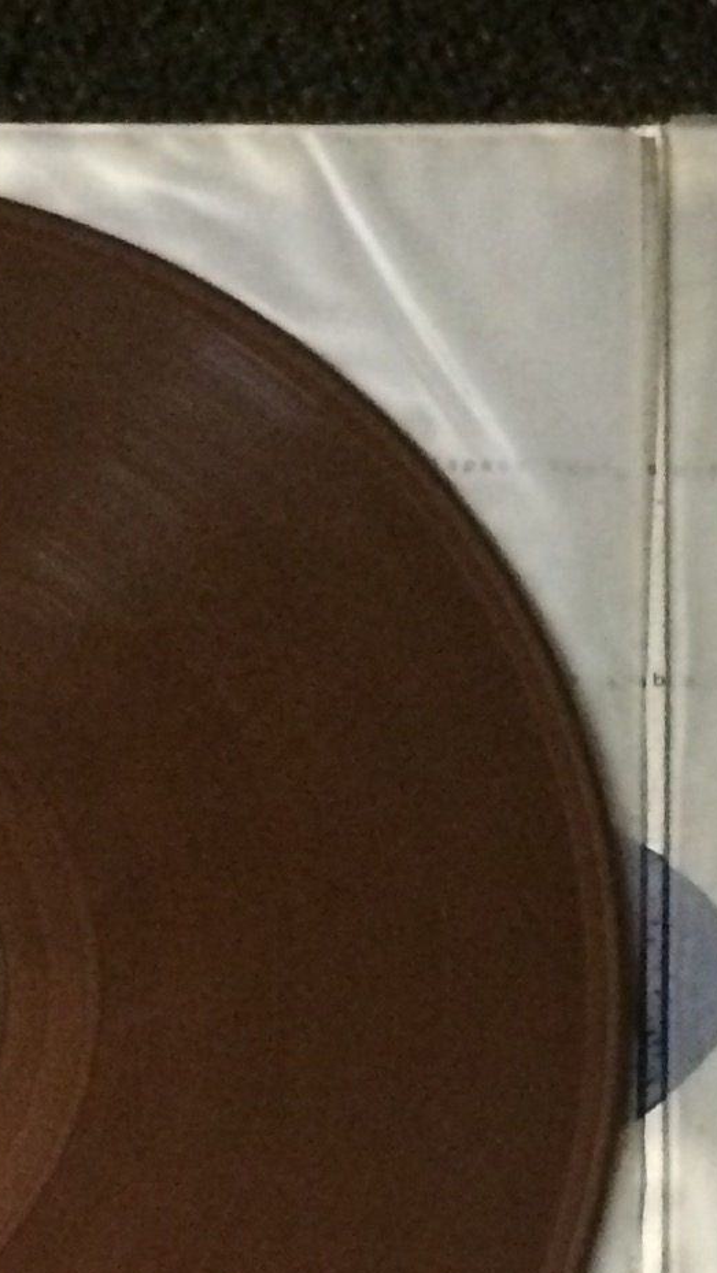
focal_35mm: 111
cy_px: 1126
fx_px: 3749
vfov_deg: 19.0
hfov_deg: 10.8
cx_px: 703
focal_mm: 4.15
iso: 400
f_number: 2.2
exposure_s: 1/17
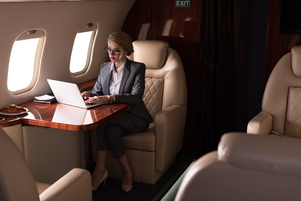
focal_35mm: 50
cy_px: 100
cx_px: 150
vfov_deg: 27.0
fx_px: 418
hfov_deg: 39.6
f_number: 3.5
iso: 160
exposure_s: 1/200
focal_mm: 50
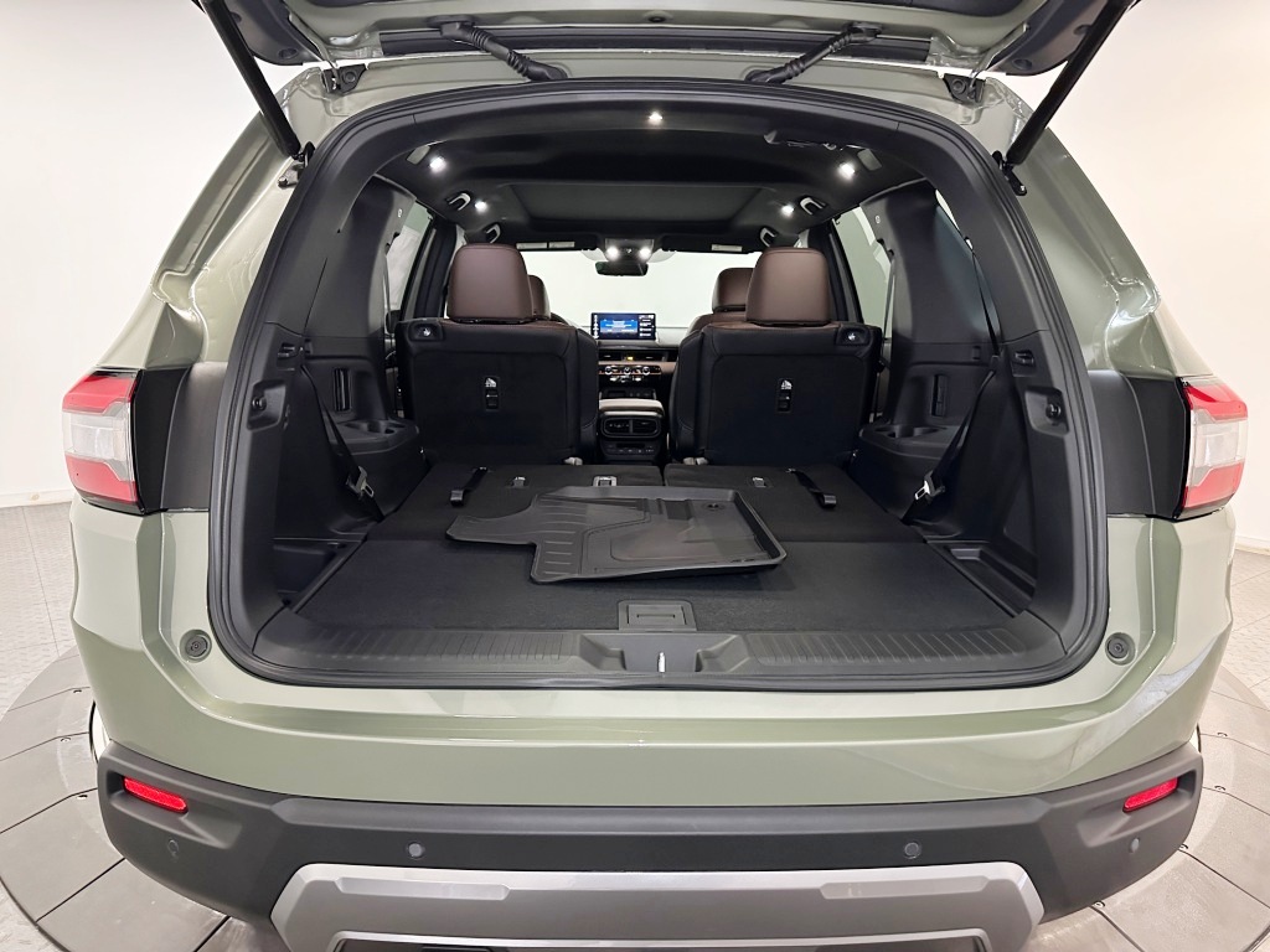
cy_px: 476
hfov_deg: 71.6
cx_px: 635
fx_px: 881
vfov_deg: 56.8
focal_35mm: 24
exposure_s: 1/30
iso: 800
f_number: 1.78
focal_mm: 6.86
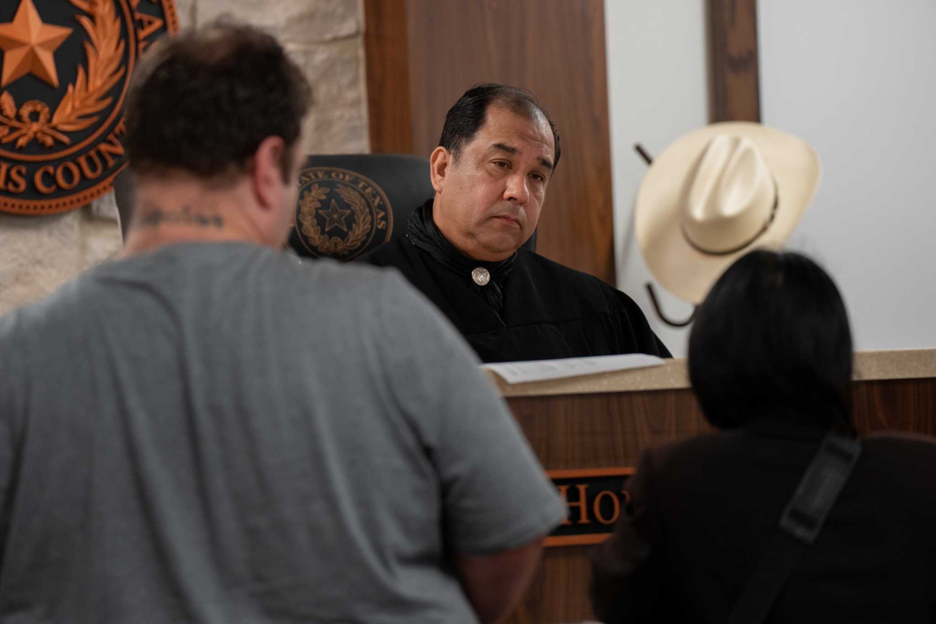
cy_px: 312
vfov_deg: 6.9
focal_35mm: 200
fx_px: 5199
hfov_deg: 10.3
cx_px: 468
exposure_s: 1/200
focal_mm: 200
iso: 2000
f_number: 3.5
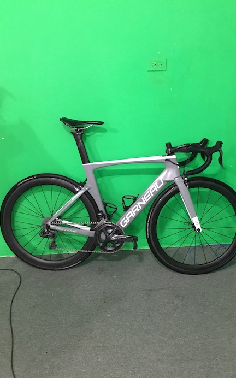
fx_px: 391
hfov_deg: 33.5
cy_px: 211
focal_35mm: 38
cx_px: 130
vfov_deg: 51.4
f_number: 2.4
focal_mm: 3.3
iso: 500
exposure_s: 1/15
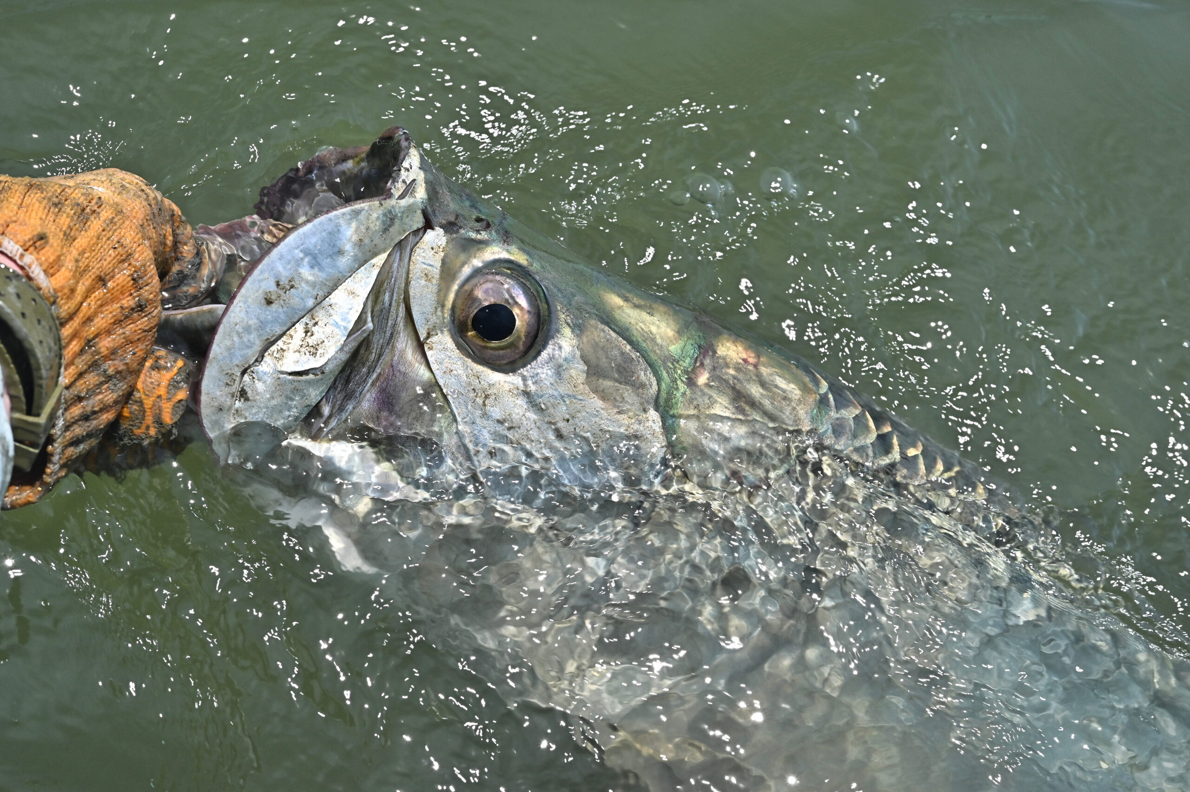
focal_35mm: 40
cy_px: 396
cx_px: 595
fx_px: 1321
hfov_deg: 48.5
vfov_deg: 33.4
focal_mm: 40
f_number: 10
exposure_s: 1/500
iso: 400
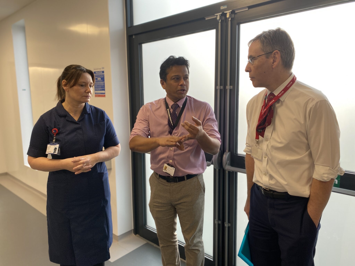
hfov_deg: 67.3
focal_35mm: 26
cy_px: 133
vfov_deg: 53.1
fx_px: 267
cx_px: 178
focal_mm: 4.25
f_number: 1.8
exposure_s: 1/122
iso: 64
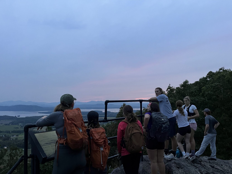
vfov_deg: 53.1
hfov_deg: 67.3
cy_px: 87
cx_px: 116
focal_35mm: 26
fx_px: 174
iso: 640
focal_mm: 5.1
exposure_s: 1/31
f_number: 1.6
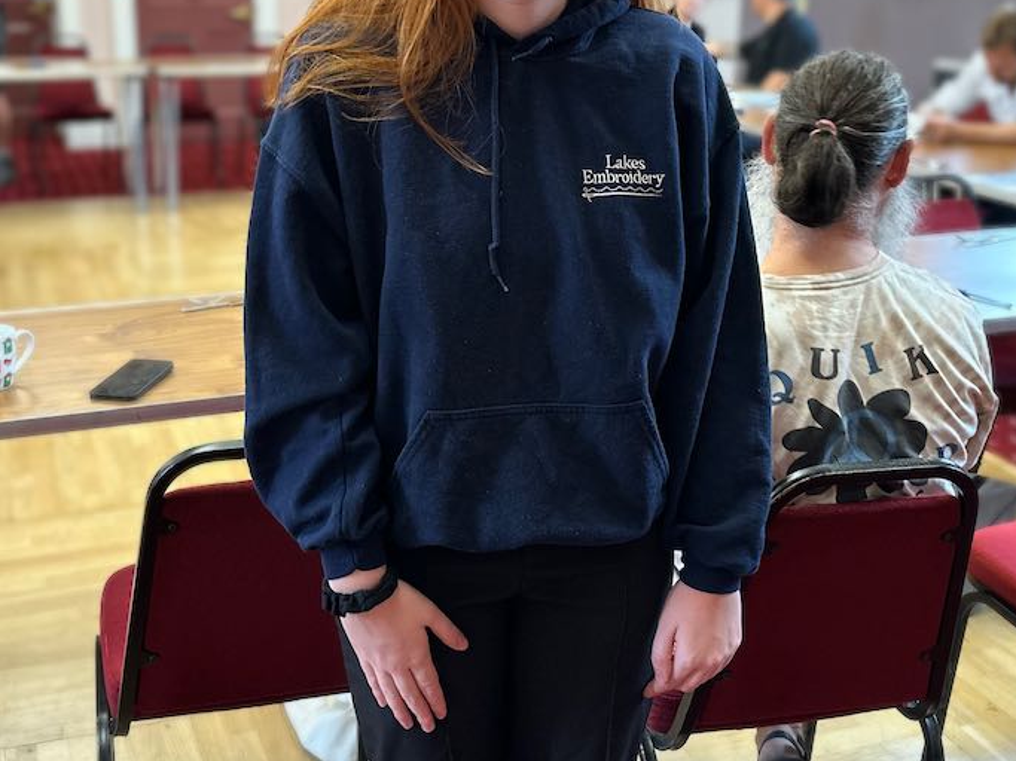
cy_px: 217
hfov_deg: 42.0
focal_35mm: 45
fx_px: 1321
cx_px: 427
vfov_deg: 31.7
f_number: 1.78
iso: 160
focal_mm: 6.86
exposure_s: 1/50
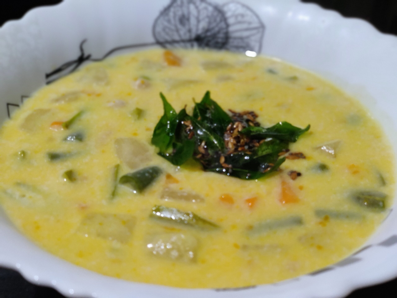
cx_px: 198
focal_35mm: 66
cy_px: 149
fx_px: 757
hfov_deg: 29.4
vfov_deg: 22.3
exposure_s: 1/50
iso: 2000
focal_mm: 6.22
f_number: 2.2
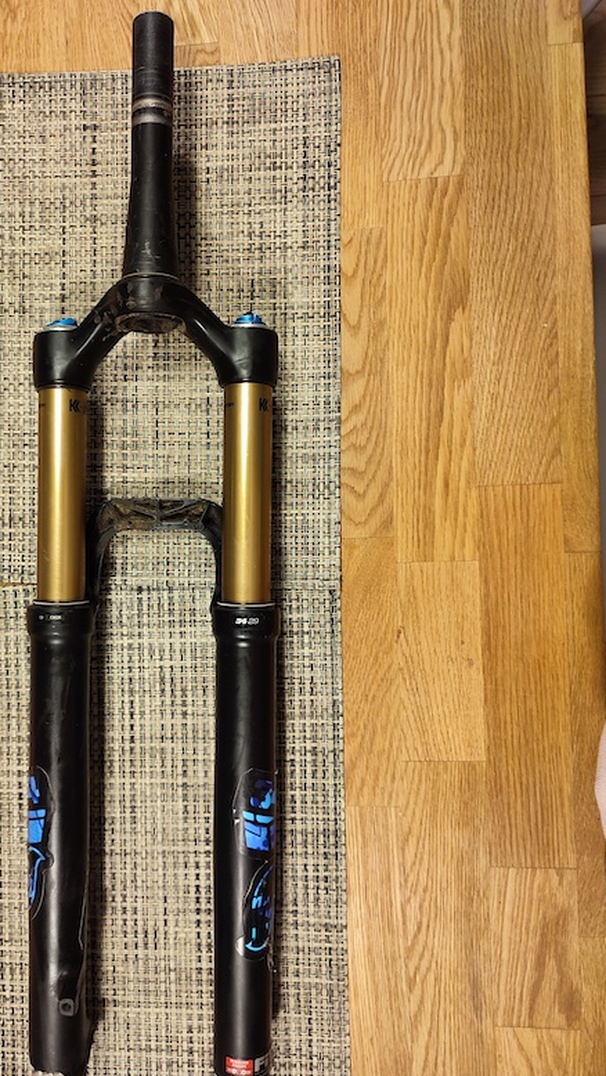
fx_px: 799
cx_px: 196
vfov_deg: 67.9
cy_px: 546
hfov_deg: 40.9
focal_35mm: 28
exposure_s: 1/33
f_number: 1.9
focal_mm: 6.04
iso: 664
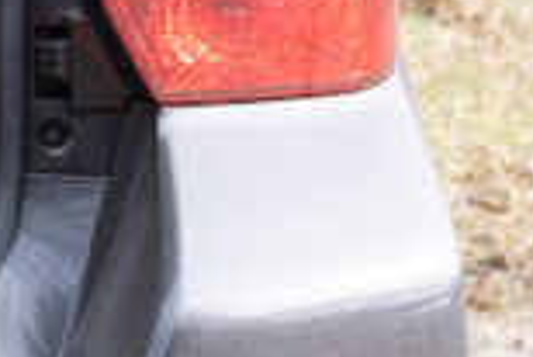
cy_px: -159
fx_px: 3097
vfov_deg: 6.5
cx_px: -713
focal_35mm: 209
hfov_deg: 9.0
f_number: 5
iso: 320
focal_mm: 28
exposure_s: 1/140
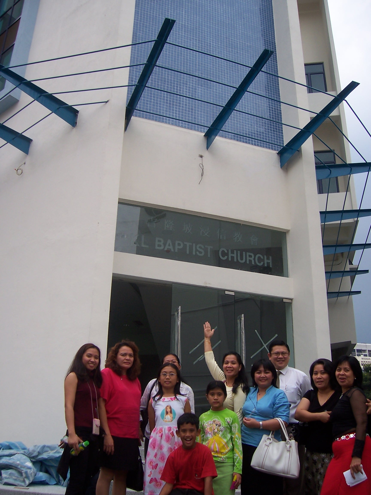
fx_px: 514
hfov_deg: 39.7
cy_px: 248
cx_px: 186
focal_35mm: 36
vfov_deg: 51.4
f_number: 3
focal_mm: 6
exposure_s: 1/250
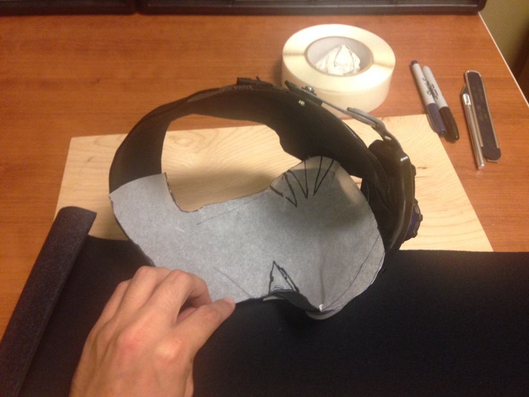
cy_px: 198
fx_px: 504
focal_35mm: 33
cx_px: 264
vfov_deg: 42.9
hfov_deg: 55.4
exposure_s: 1/20
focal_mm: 4.12
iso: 250
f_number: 2.4
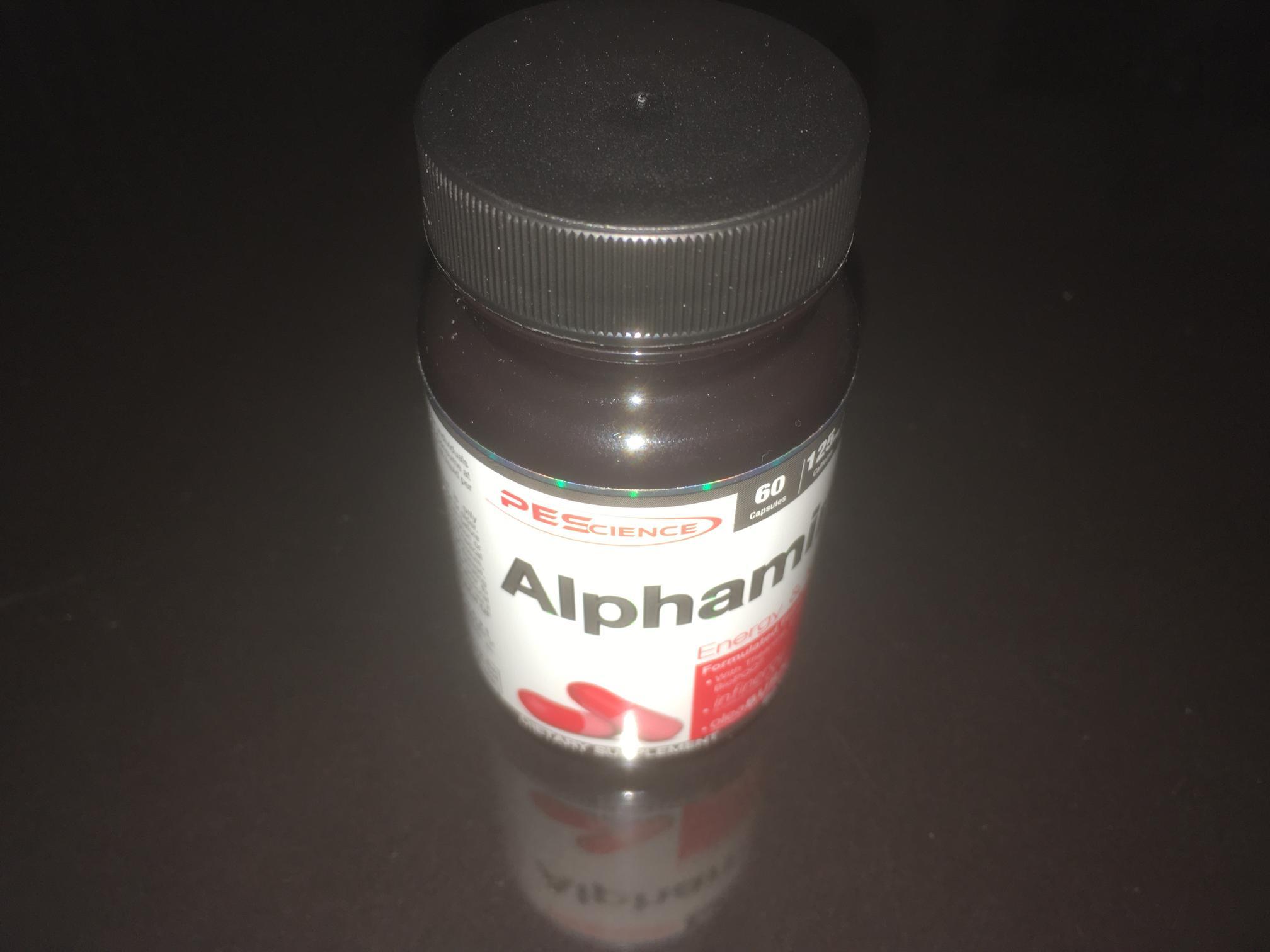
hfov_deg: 61.7
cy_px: 476
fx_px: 1064
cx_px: 635
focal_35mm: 29
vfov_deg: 48.2
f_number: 2.2
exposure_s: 1/47
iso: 25
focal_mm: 4.15
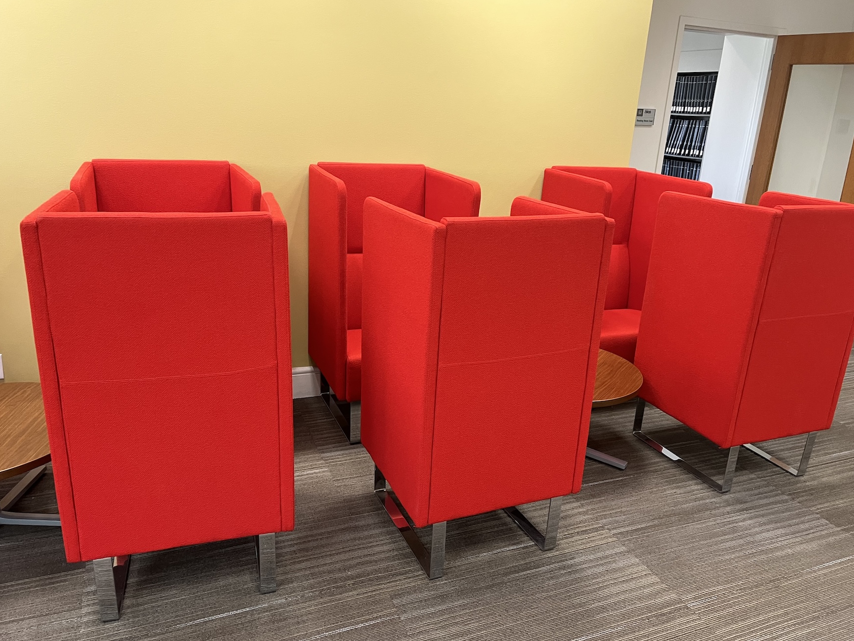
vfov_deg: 51.4
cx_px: 434
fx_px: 666
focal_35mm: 27
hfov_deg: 65.3
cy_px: 318
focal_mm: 5.1
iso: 125
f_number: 1.6
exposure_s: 1/60
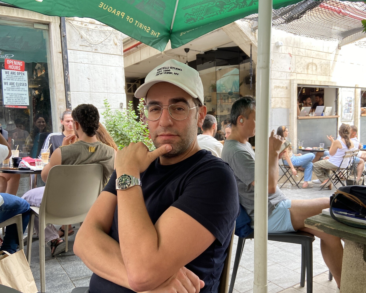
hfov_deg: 62.2
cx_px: 179
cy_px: 148
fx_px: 303
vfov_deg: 51.5
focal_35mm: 28
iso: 80
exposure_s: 1/121
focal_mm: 4.25
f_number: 1.8
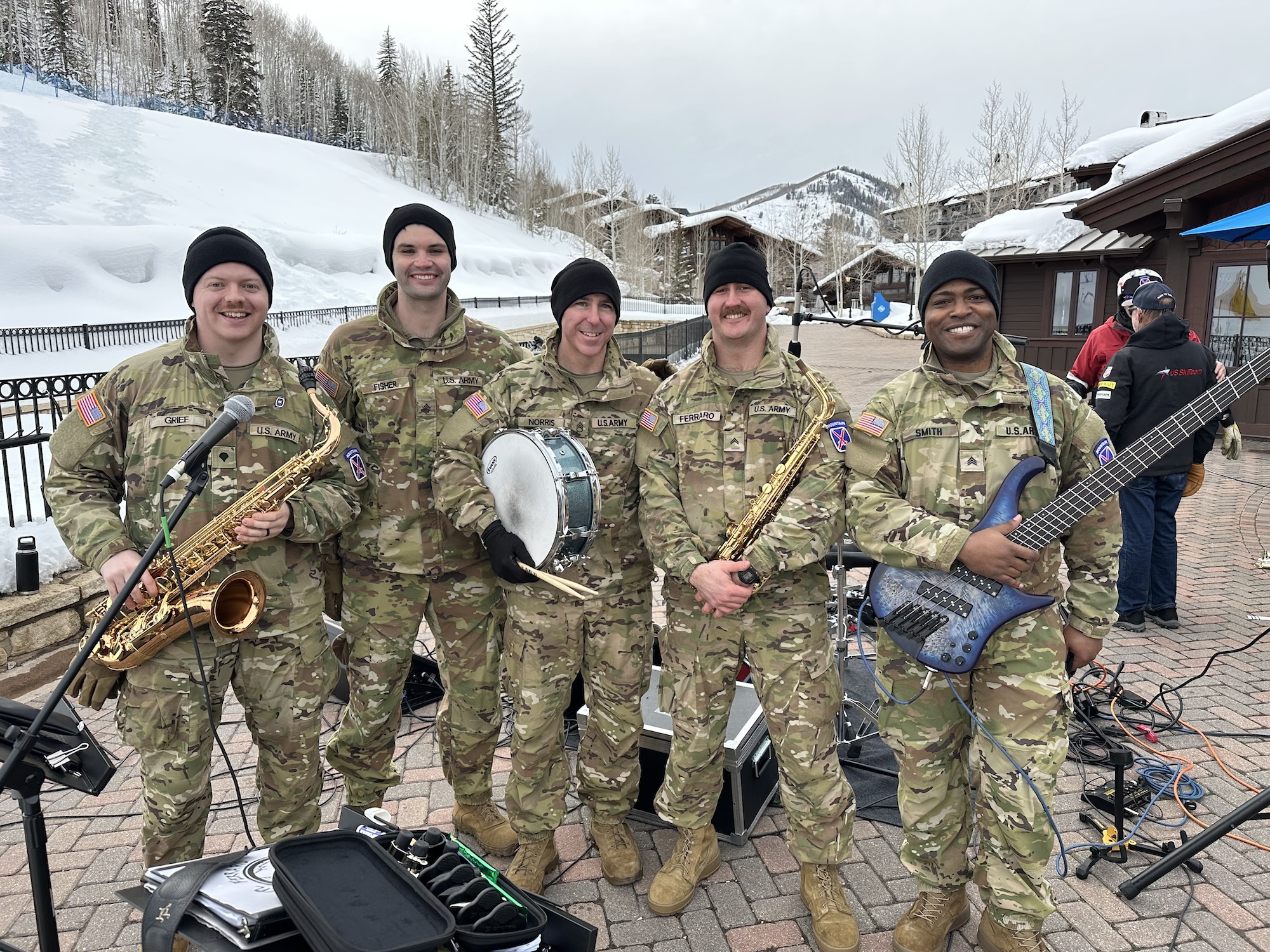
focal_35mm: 24
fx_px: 881
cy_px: 476
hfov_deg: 71.6
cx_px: 635
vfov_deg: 56.8
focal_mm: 6.86
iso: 80
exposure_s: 1/471
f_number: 1.78
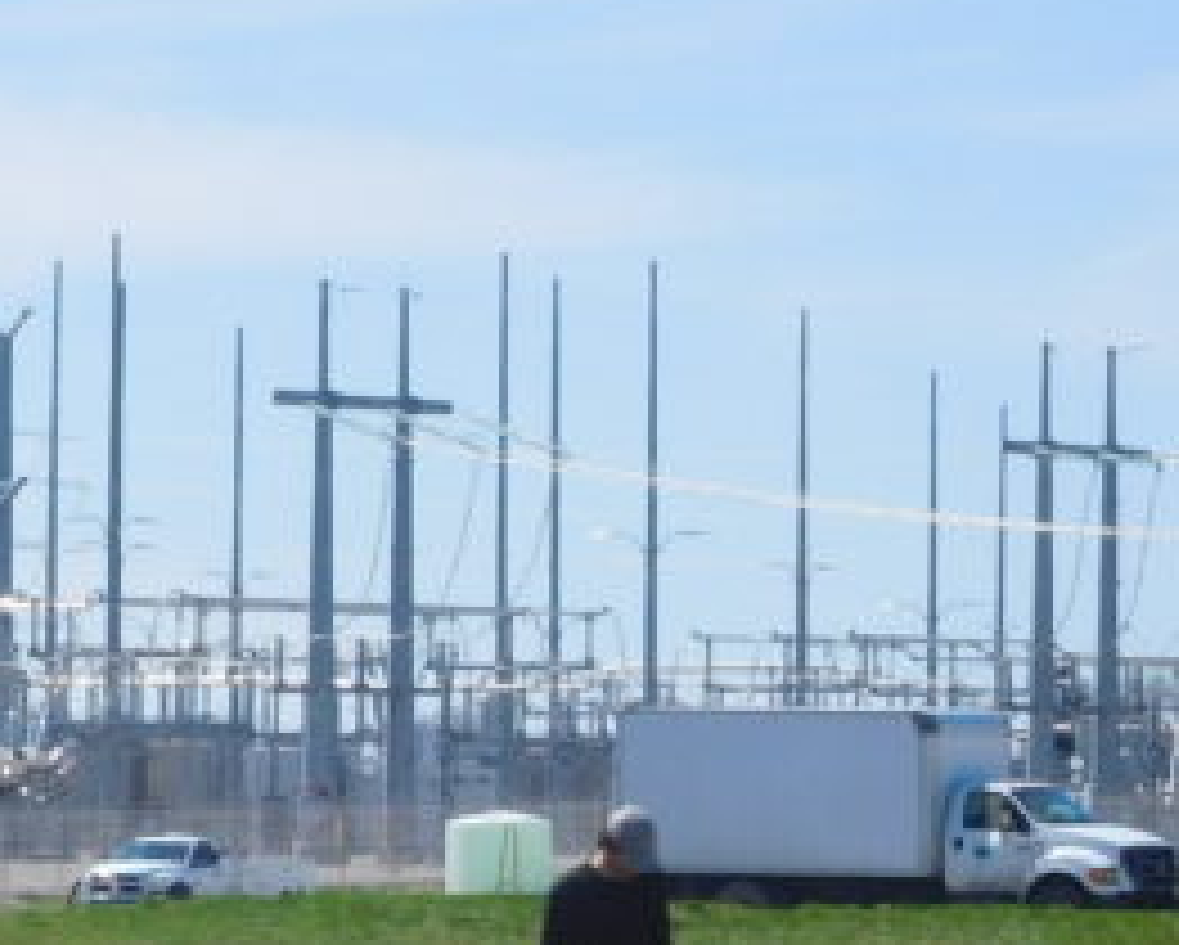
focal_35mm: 278
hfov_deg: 6.9
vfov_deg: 5.5
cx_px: -14
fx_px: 9708
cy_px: 1118
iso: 125
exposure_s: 1/800
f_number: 4.7
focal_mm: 16.1
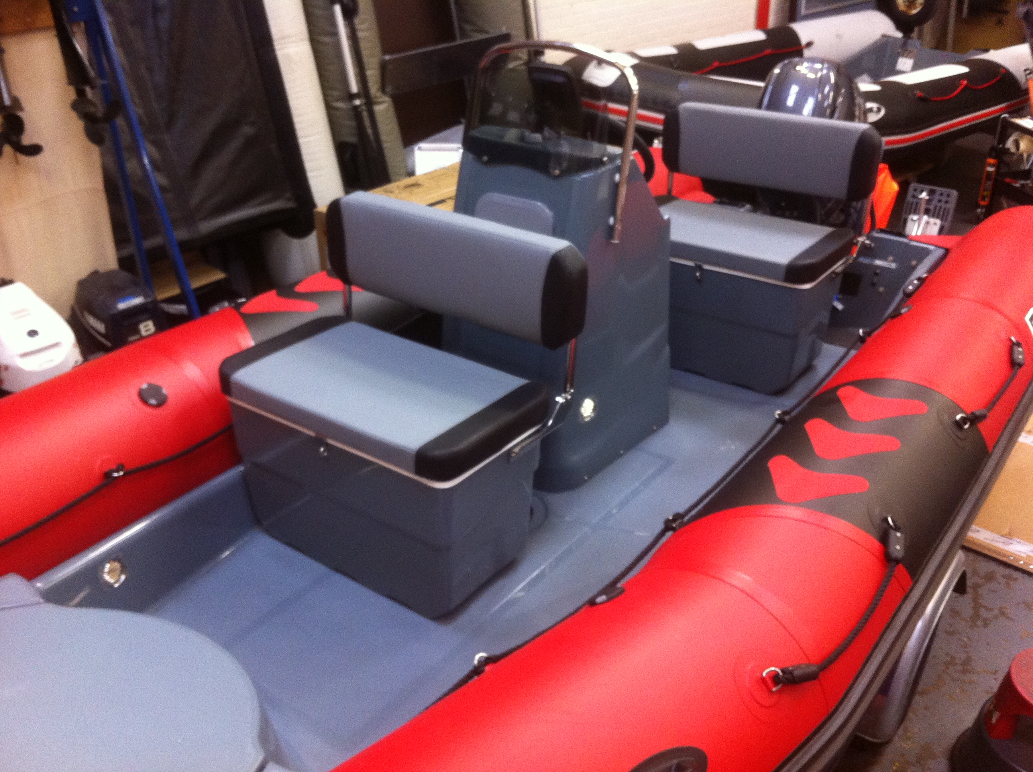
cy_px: 386
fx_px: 1043
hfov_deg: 52.7
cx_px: 516
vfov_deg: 40.6
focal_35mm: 35
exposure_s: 1/15
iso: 250
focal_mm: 3.85
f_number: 2.8
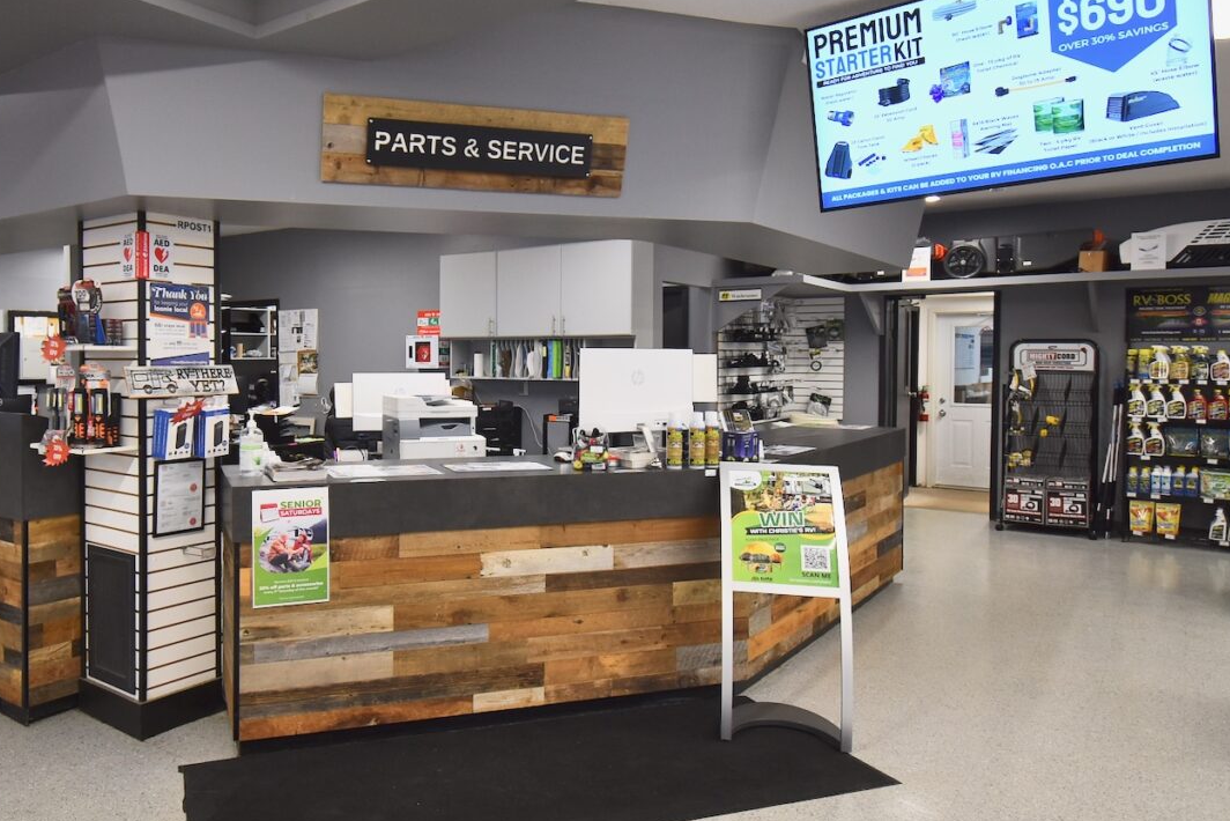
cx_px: 445
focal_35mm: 26
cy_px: 384
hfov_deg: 68.1
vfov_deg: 49.6
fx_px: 889
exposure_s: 1/60
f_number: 4.8
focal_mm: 12
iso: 400
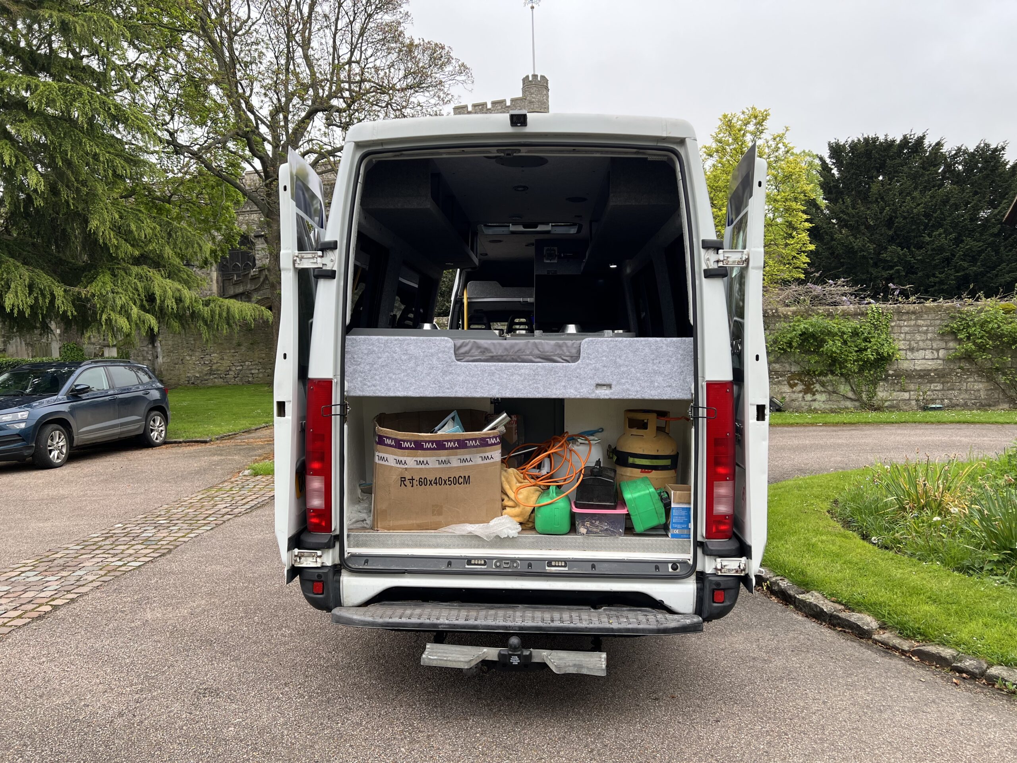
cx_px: 508
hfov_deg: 67.3
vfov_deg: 53.1
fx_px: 764
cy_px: 382
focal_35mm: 26
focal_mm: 5.7
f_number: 1.5
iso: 50
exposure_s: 1/709
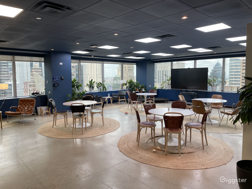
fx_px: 189
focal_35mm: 26
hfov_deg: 67.3
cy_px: 94
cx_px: 126
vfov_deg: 53.1
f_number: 1.6
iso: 50
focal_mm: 4.2
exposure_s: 1/100
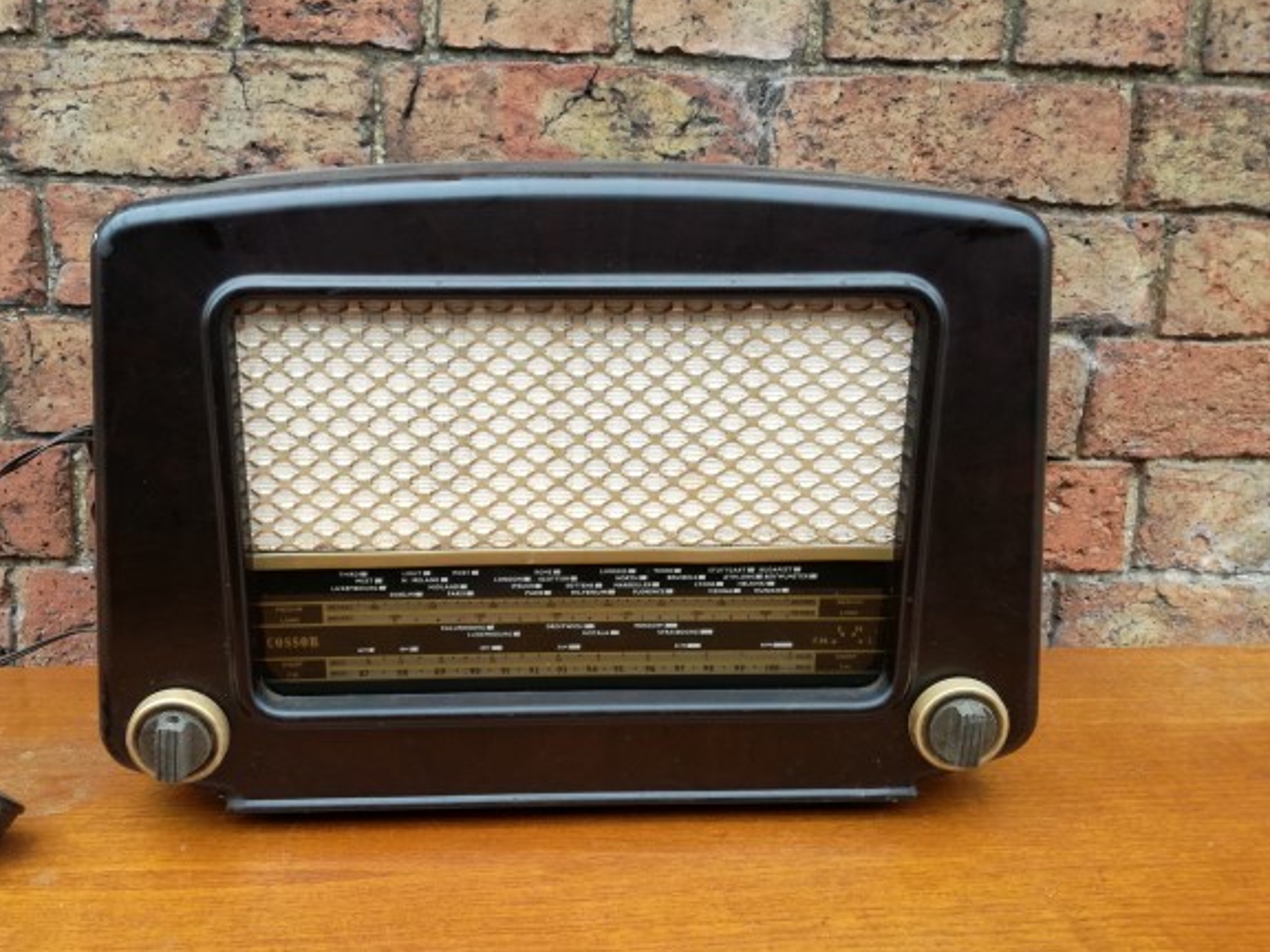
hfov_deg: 59.8
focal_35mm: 30
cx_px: 567
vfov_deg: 46.8
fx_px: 1101
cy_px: 463
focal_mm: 3.79
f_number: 2
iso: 50
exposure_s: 1/112
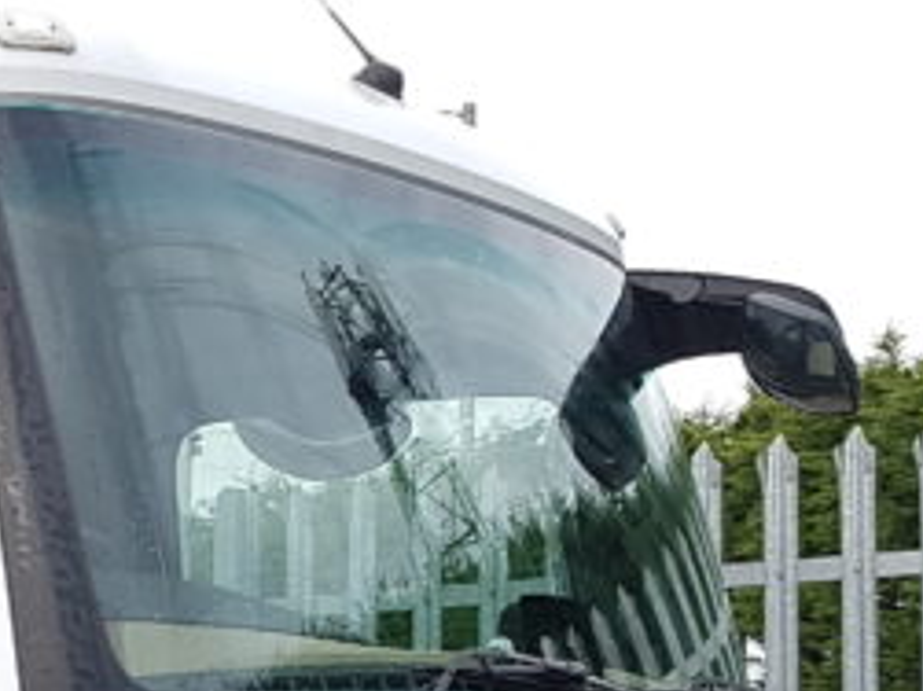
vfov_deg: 13.6
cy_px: 816
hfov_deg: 15.4
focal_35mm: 106
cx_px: -846
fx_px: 2825
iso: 50
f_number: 1.7
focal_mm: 4.2
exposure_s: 1/334
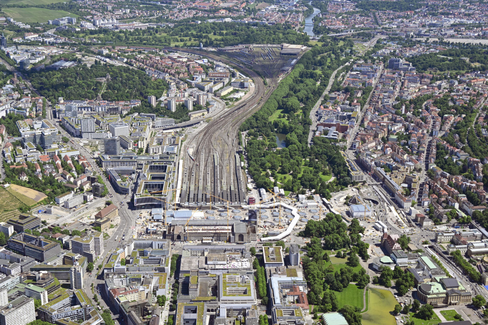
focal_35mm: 50
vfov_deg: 27.0
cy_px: 162
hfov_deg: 39.6
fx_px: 678
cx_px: 244
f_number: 9
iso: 720
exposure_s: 1/1000
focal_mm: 50
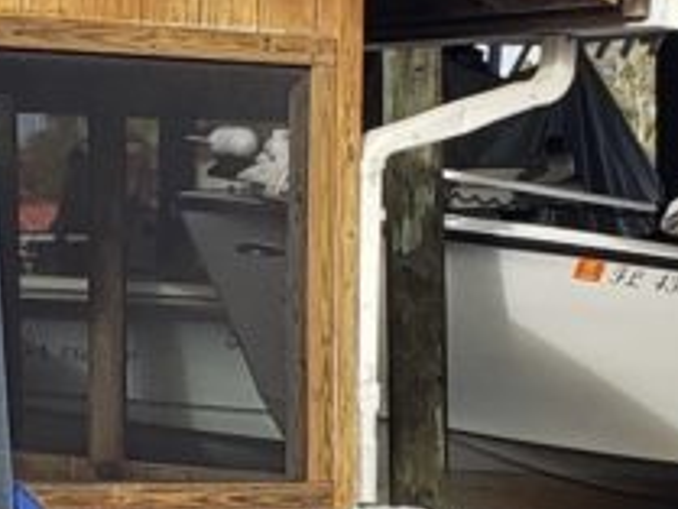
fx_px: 3900
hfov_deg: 9.9
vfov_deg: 7.5
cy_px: 246
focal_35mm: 199
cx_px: 156
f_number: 2.4
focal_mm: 4.3
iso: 50
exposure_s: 1/608
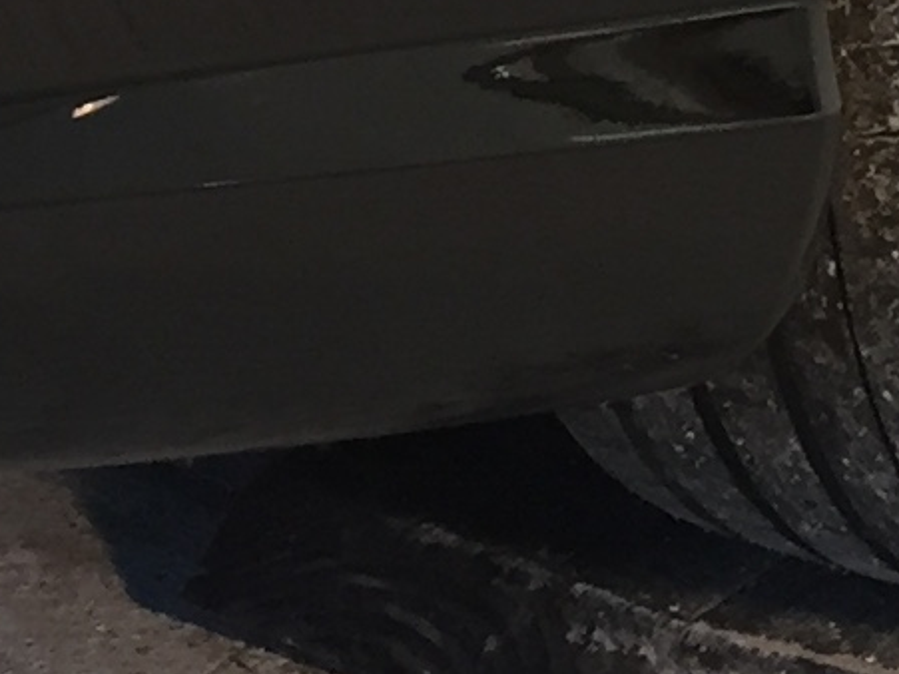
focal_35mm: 210
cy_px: -903
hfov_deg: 9.3
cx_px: -62
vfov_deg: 6.7
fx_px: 5452
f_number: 2.2
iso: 32
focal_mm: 4.15
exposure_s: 1/33
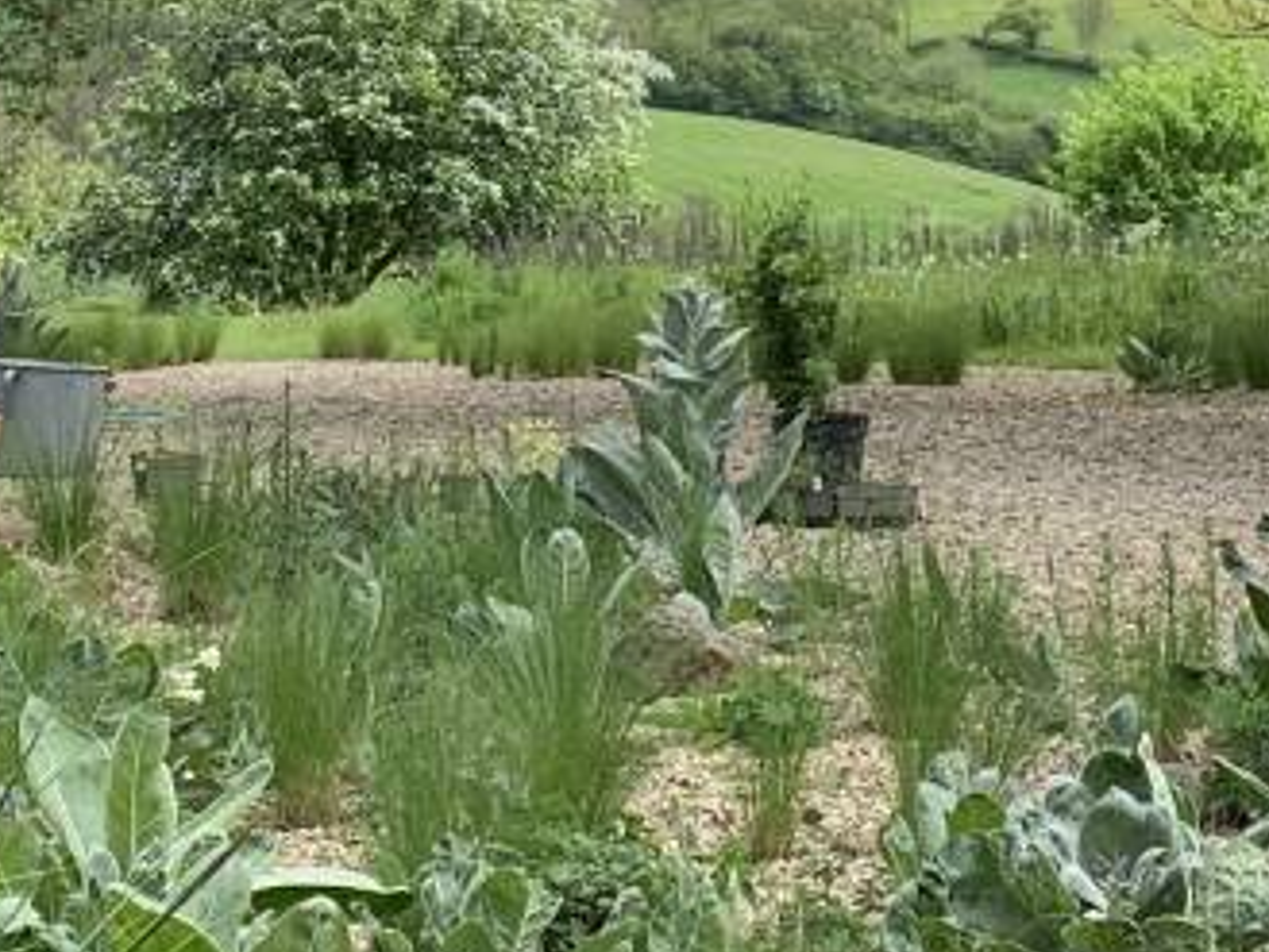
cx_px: 980
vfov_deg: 12.4
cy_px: -235
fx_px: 4254
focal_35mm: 116
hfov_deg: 16.9
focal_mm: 4.25
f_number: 1.8
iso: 25
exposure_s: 1/815
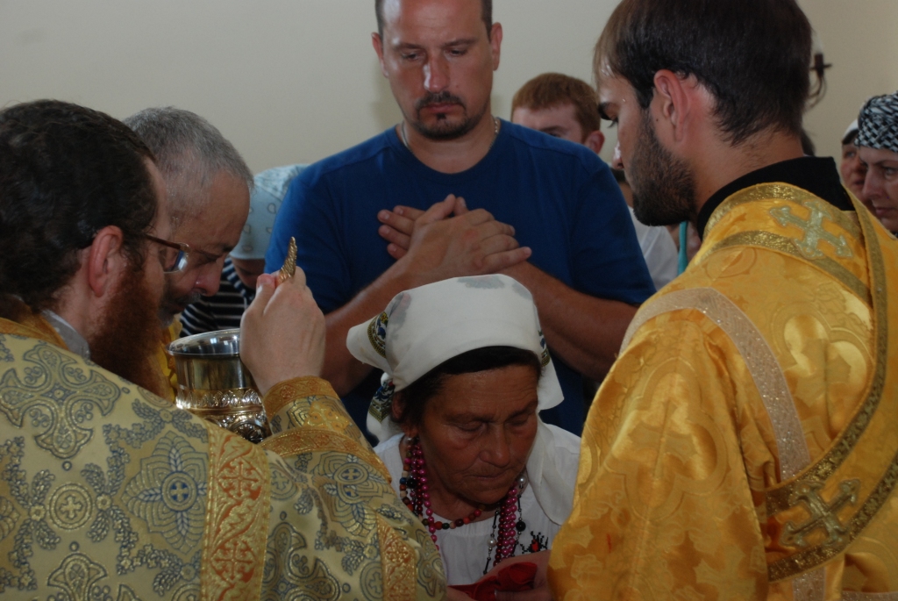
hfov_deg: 28.0
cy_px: 300
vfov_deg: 19.0
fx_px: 1798
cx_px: 449
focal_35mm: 72
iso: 500
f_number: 6.3
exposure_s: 1/60
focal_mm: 48
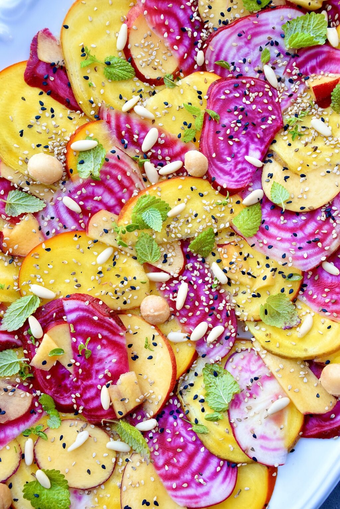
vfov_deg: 37.9
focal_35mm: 52
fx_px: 744
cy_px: 254
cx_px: 170
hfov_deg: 25.8
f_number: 5.6
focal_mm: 35
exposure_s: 1/125
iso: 720
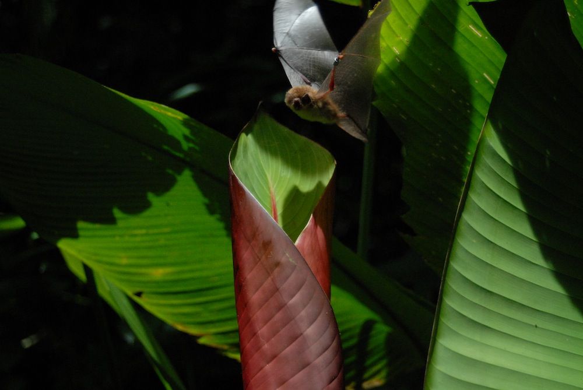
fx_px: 1459
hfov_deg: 22.6
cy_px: 195
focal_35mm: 90
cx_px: 292
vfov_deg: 15.2
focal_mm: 60
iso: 900
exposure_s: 1/2500
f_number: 5
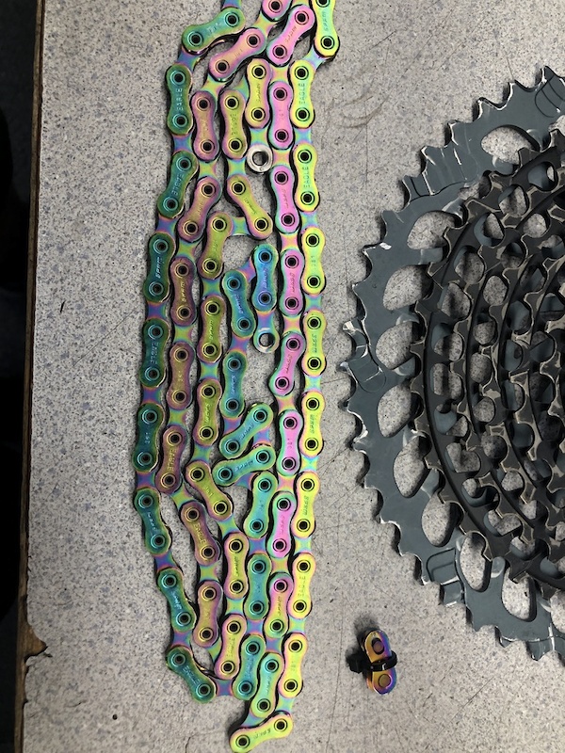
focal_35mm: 28
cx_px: 282
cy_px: 376
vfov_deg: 63.4
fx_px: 609
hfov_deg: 49.7
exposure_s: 1/120
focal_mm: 3.99
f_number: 1.8
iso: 50
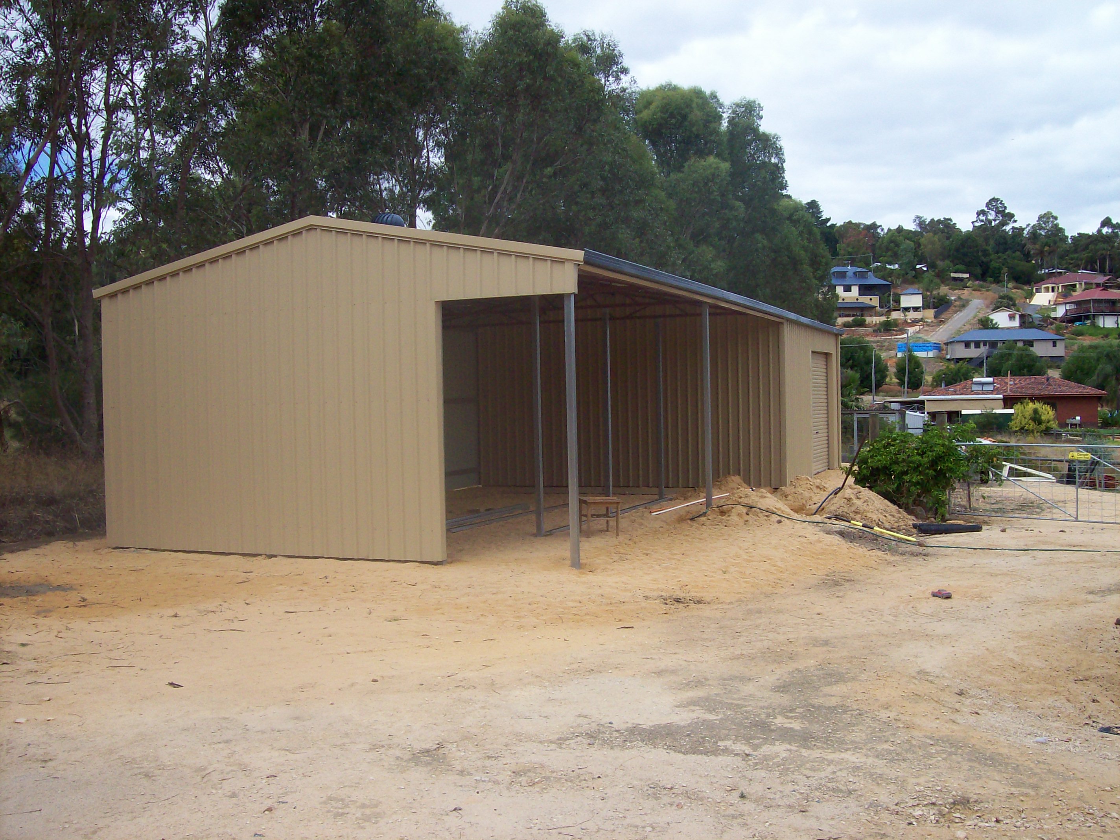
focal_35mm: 36
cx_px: 560
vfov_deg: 39.6
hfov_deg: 51.4
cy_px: 420
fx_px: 1164
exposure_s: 1/577
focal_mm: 6
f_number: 4.8
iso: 80
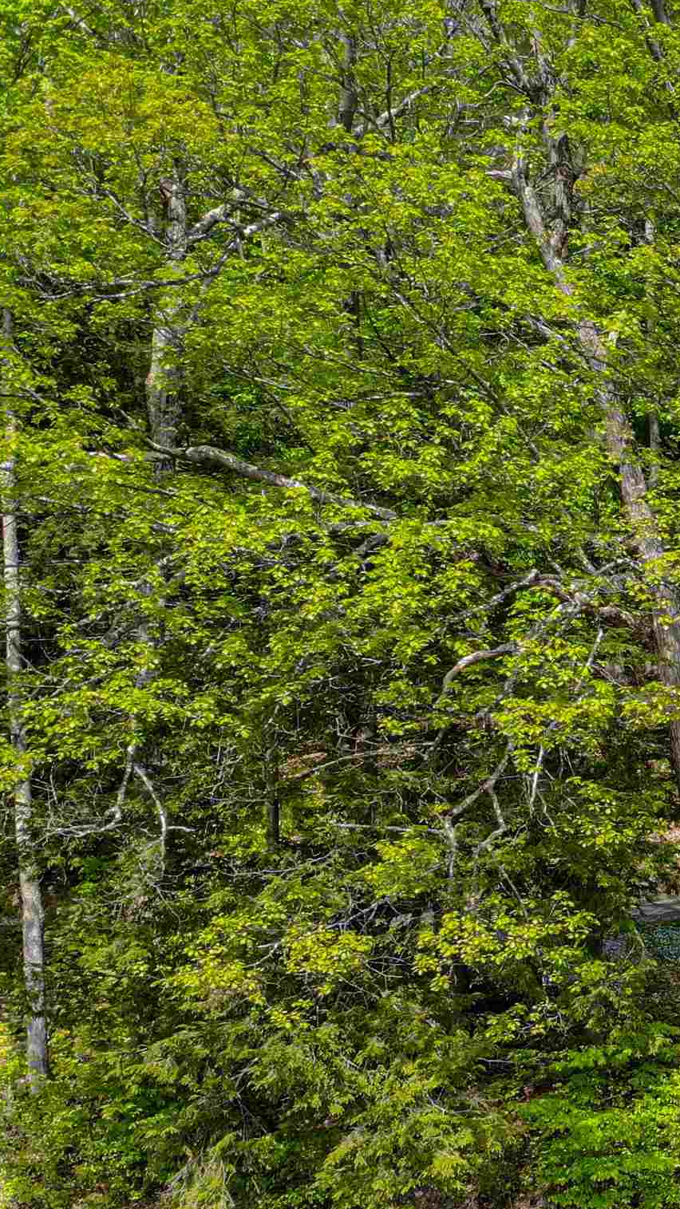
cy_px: 780
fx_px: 1699
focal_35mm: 53
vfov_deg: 38.8
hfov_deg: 19.1
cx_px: 1092
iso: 100
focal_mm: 4.5
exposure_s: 1/380
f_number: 2.8
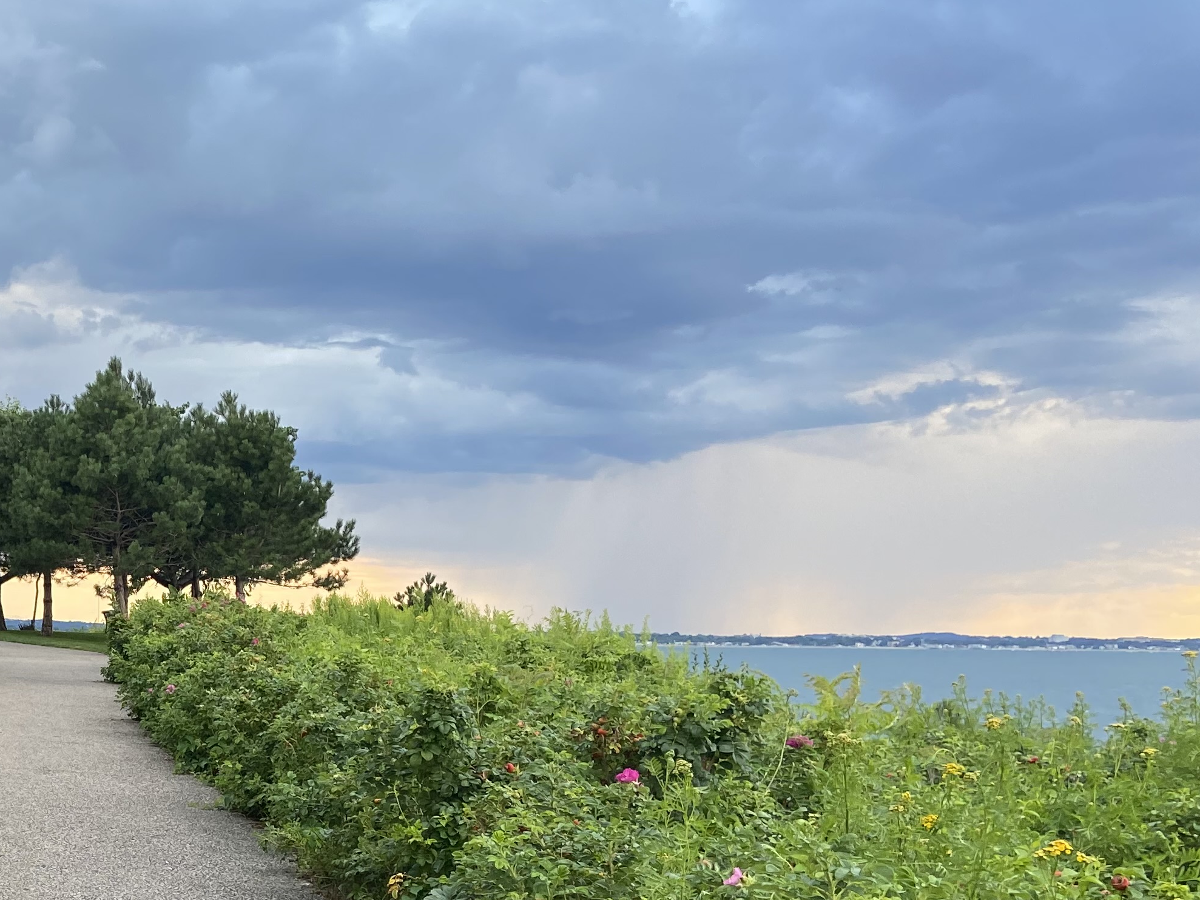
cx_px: 50
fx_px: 1837
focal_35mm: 53
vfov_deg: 26.8
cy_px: 759
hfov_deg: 33.6
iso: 40
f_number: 1.8
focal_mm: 4.25
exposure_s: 1/121
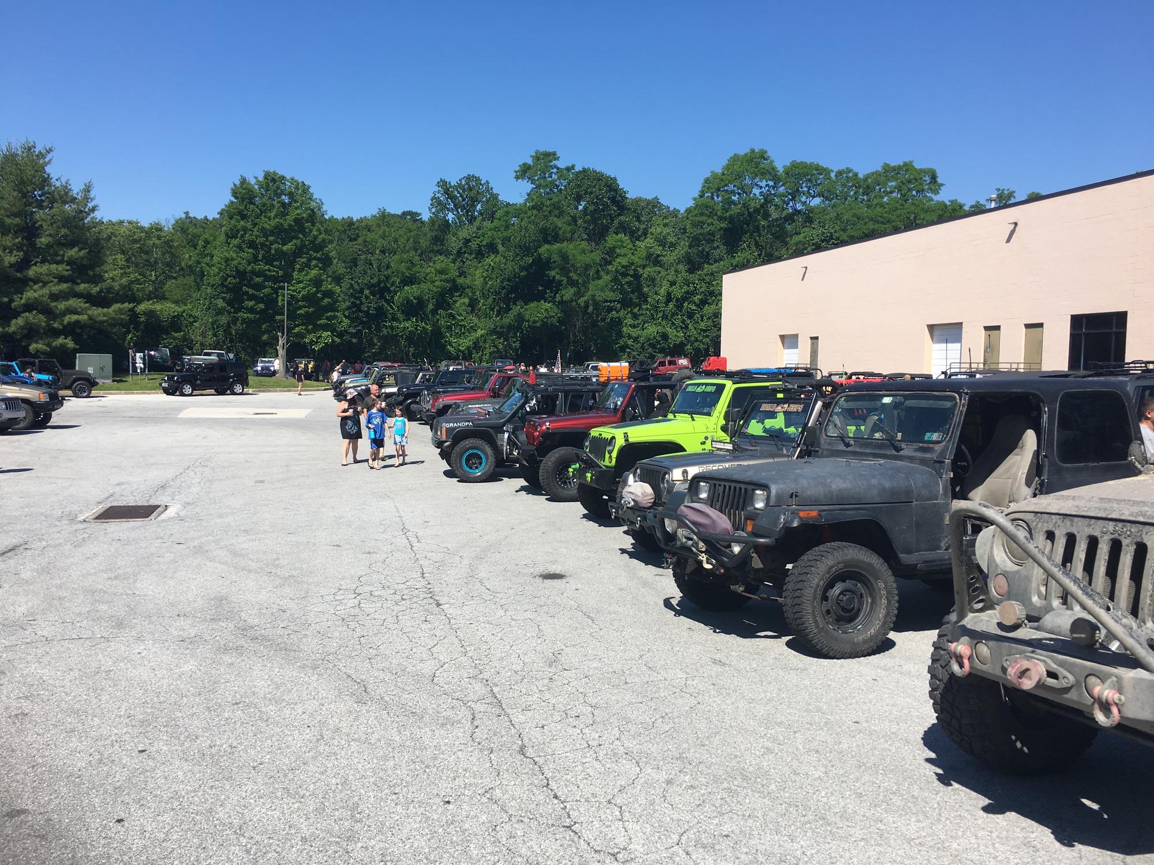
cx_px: 577
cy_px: 432
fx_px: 967
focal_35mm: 29
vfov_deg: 48.2
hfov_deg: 61.7
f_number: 2.2
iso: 25
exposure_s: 1/1399
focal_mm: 4.15
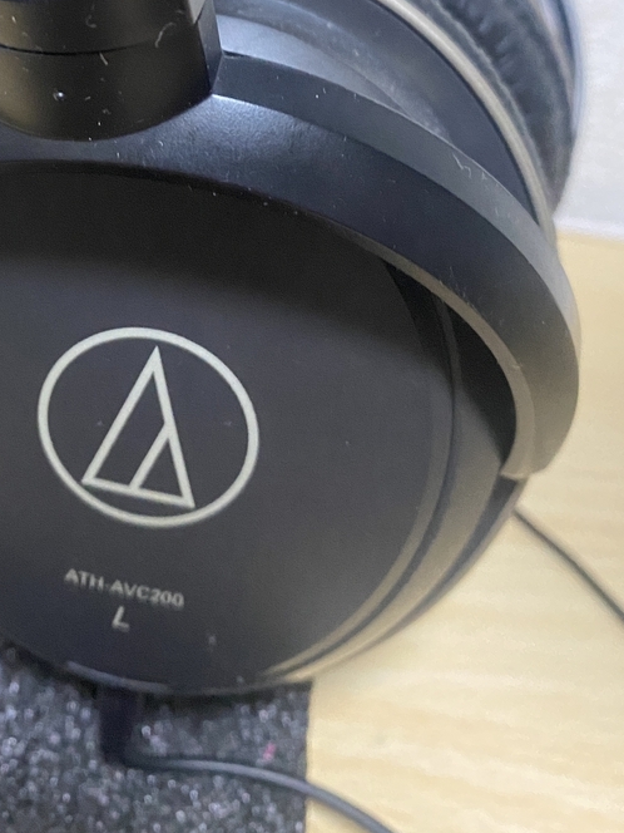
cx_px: 109
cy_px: 113
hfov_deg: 30.0
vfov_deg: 38.2
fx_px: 1130
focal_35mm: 47
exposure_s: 1/60
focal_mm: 4.25
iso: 500
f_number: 1.8
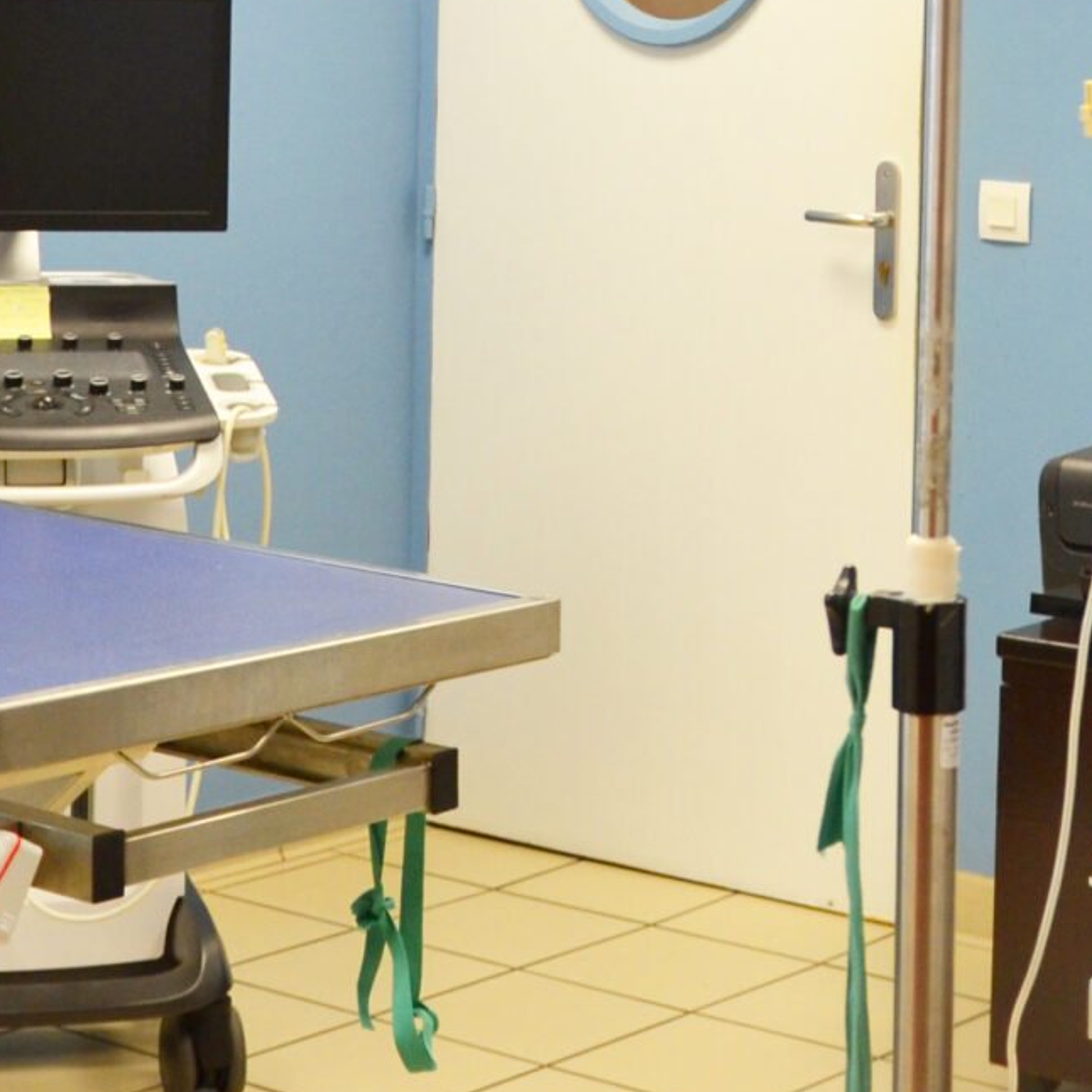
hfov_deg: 19.0
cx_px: 737
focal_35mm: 91
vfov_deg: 18.4
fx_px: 3248
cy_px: -96
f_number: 4
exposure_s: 1/60
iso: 400
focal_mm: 18
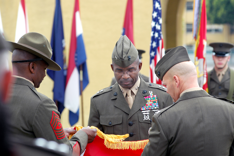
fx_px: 1412
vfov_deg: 6.3
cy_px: 78
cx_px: 117
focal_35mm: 218
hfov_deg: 9.5
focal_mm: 145
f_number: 7.1
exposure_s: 1/400
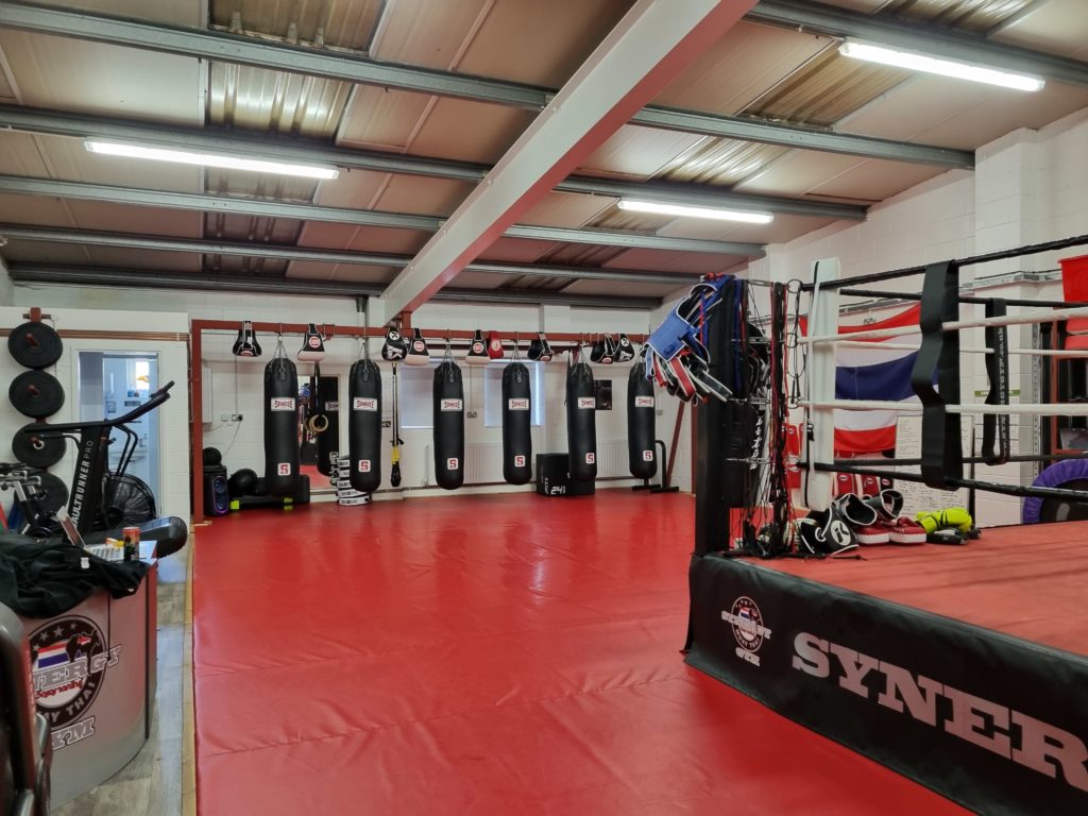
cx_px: 544
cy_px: 408
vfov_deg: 53.1
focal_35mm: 26
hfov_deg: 67.3
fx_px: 817
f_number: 1.8
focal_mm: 5.4
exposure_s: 1/50
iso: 250
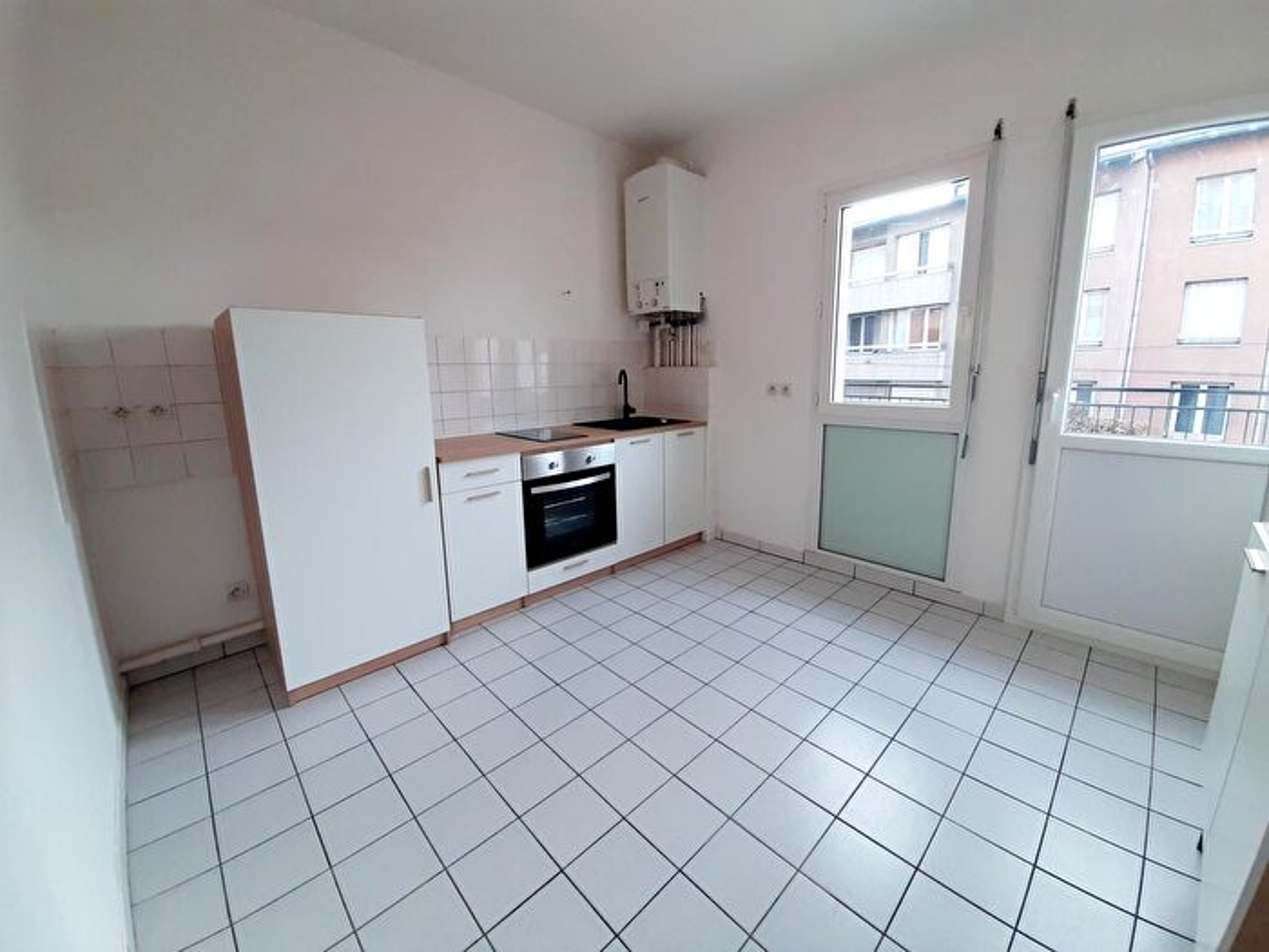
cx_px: 634
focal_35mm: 13
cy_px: 476
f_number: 2.2
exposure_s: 1/100
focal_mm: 1.42
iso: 64
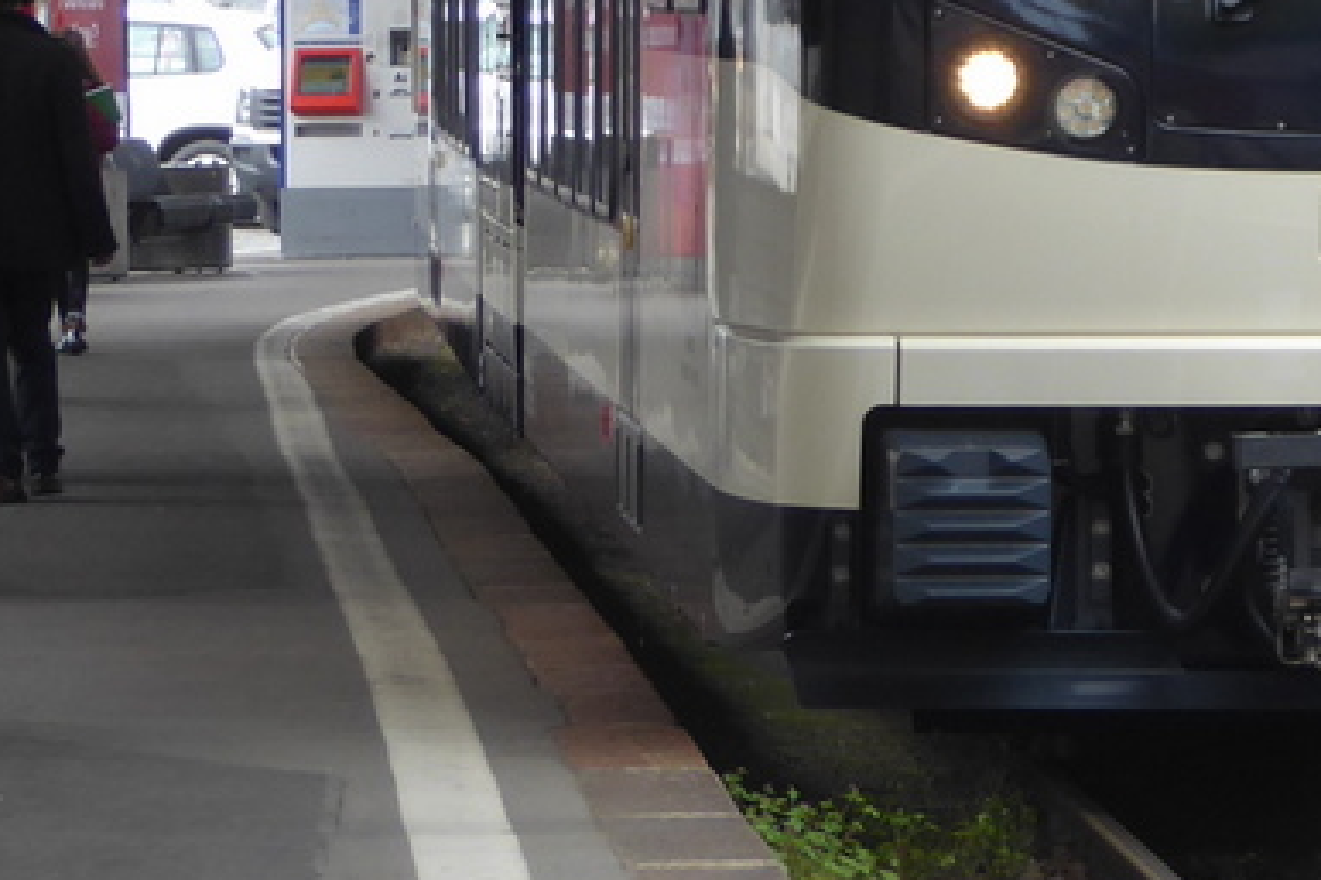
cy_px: -188
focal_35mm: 411
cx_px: 1482
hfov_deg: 5.0
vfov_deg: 3.3
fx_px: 15074
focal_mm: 20.6
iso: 100
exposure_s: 1/60
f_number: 5.1
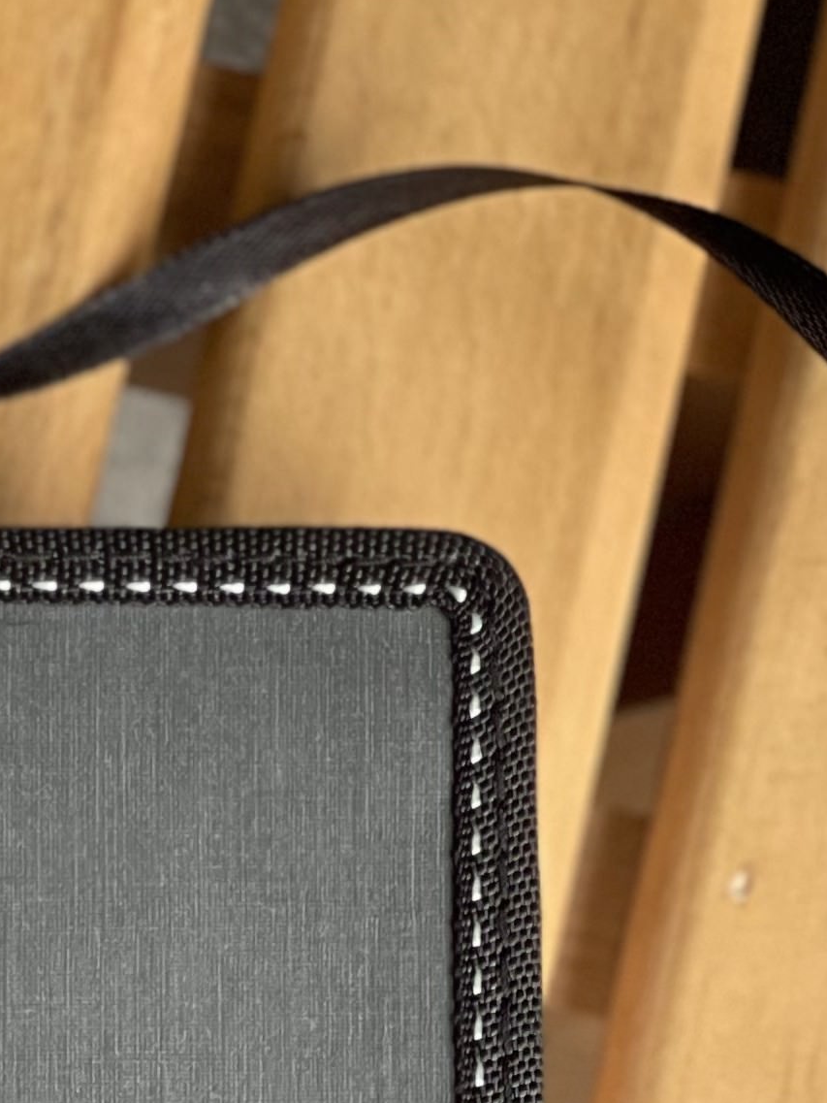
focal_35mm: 227
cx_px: -497
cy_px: 1905
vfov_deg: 8.4
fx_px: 7230
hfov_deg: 6.4
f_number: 2.2
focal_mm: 7.5
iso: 125
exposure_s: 1/121
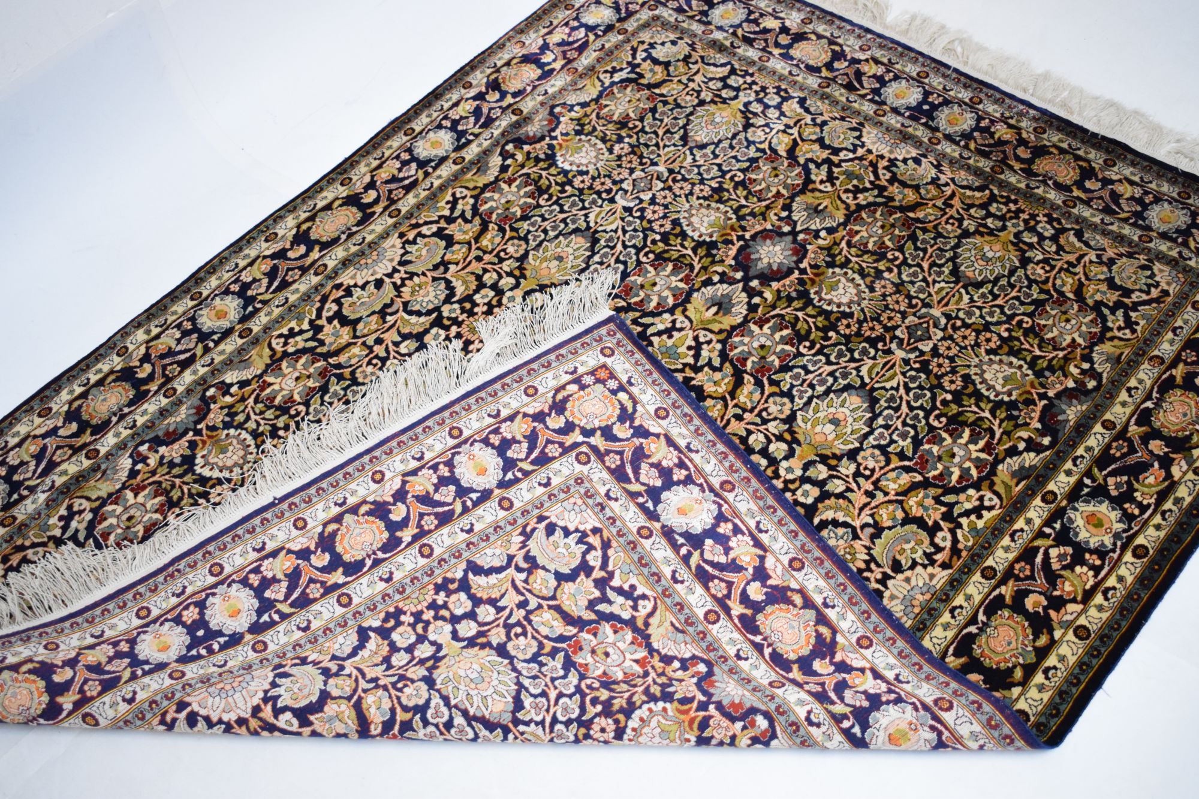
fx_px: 1449
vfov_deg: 30.8
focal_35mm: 44
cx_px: 600
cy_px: 400
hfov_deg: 45.0
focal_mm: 29
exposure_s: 1/160
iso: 3200
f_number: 4.2
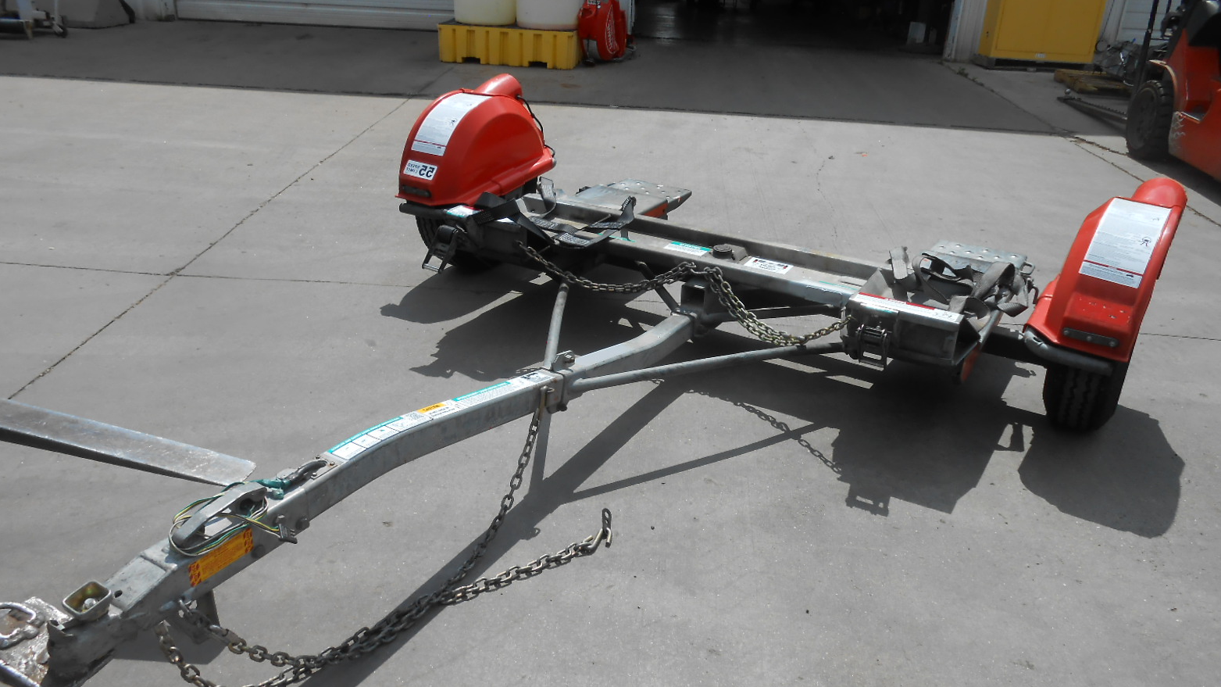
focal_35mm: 29
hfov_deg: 66.1
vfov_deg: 40.2
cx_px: 607
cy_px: 358
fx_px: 939
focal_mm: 4.6
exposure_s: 1/1250
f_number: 3.5
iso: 80
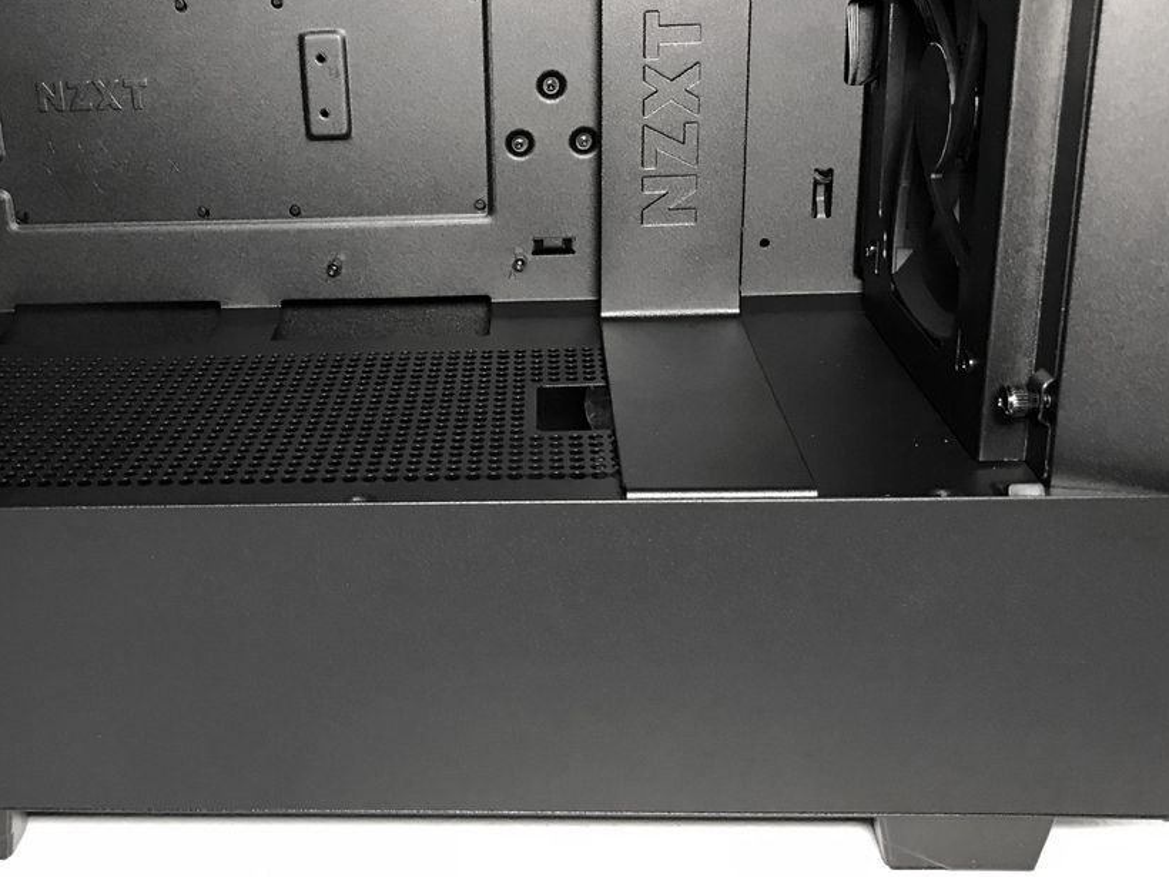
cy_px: 381
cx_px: 443
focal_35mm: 41
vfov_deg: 35.1
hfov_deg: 45.4
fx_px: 1385
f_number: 1.8
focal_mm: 3.99
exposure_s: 1/15
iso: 64
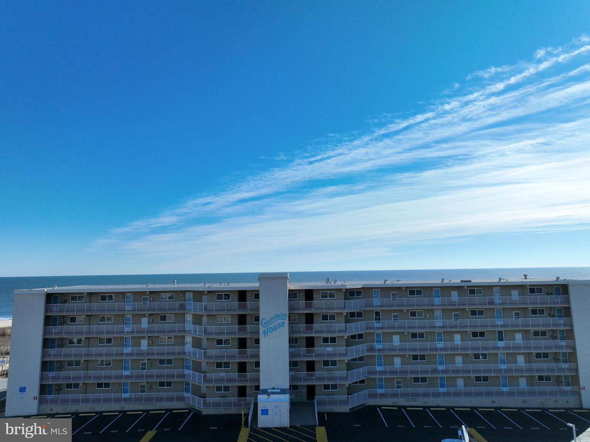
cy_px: 221
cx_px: 295
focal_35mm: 24
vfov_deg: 56.8
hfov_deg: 71.6
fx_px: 409
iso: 210
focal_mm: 12.29
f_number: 2.8
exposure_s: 1/4000
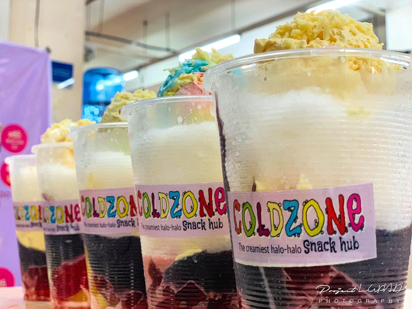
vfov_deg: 28.0
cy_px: 154
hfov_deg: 36.8
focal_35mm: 52
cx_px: 206
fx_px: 619
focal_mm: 6
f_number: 2.4
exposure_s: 1/60
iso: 250
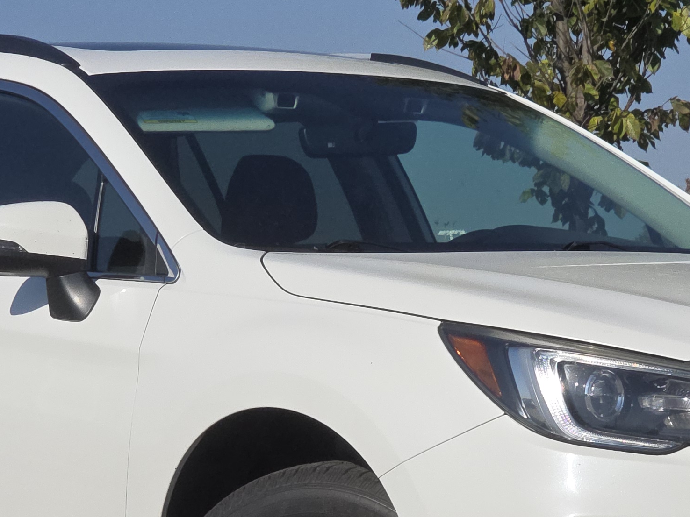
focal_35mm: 187
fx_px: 3727
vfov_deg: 7.9
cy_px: 450
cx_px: 334
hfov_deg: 10.6
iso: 50
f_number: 2.4
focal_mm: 7.9
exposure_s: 1/4220
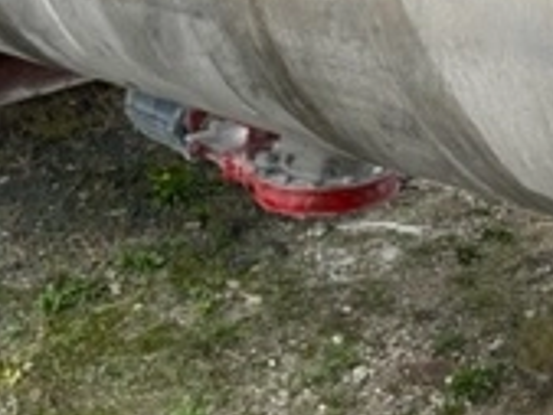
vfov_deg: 15.6
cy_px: -101
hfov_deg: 20.7
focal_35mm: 91
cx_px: 566
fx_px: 1455
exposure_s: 1/1692
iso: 80
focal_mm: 6.86
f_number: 1.78
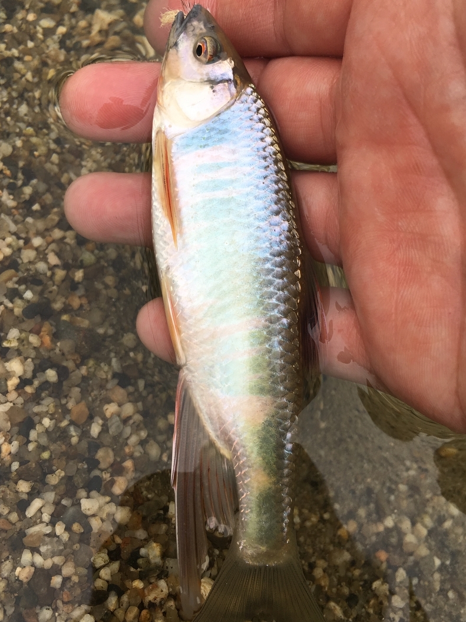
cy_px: 325
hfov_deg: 42.9
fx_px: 592
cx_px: 244
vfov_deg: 55.3
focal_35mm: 33
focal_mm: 4.15
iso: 25
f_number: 2.2
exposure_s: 1/827
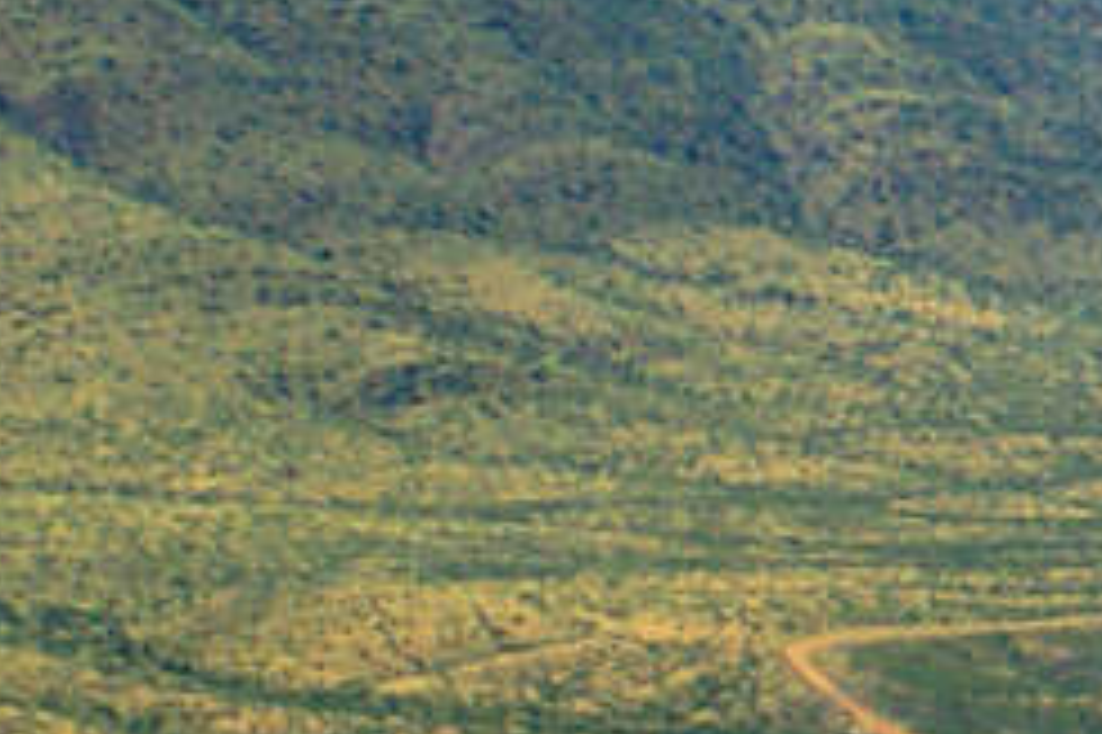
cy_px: 185
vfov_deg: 2.3
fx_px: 18231
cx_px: 2175
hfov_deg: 3.4
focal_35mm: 596
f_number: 8
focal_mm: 60
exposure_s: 1/400
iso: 100
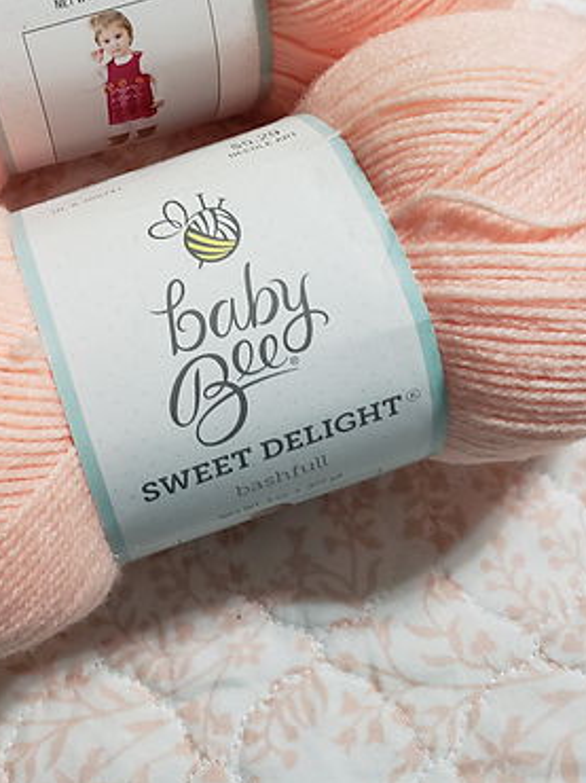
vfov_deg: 40.7
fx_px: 1017
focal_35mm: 45
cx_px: 159
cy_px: 184
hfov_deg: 31.7
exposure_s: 1/13
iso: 250
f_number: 2.4
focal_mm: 4.3
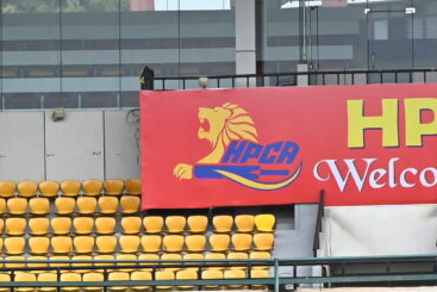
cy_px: 89
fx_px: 4626
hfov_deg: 5.4
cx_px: 522
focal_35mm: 381
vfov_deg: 3.6
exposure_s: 1/800
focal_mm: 70
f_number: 9
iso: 500
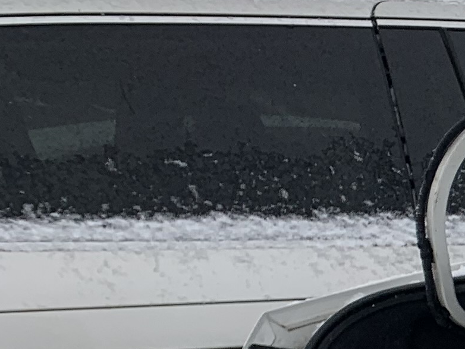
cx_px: 1129
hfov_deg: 11.8
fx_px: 1801
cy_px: 474
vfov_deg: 10.8
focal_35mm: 134
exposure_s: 1/363
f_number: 1.8
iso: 25
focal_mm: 4.25
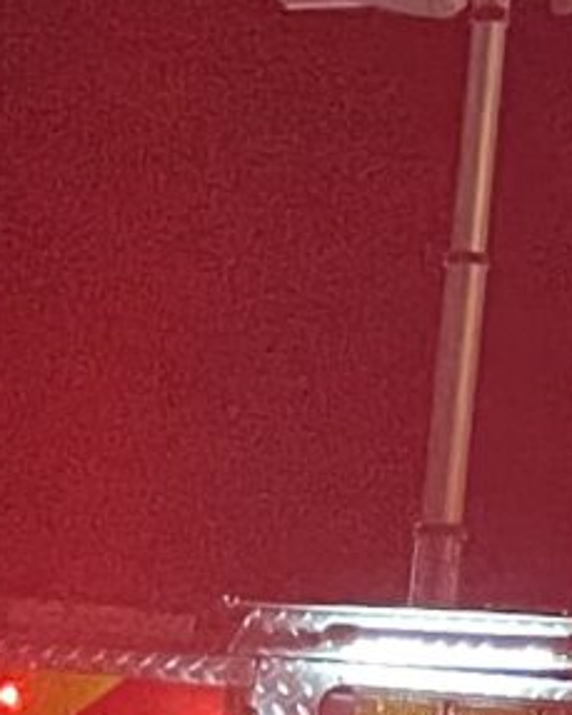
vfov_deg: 8.4
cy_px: -128
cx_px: 2246
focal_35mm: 227
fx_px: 4801
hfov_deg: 5.8
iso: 500
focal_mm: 4.2
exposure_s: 1/30
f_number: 1.6
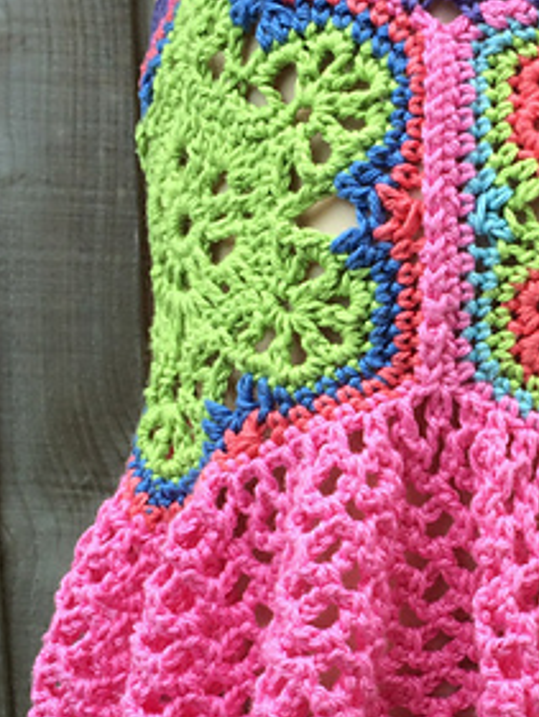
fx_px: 1369
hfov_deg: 21.6
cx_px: 524
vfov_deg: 29.2
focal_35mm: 66
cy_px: 480
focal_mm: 4.15
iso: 32
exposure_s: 1/180
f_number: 2.2
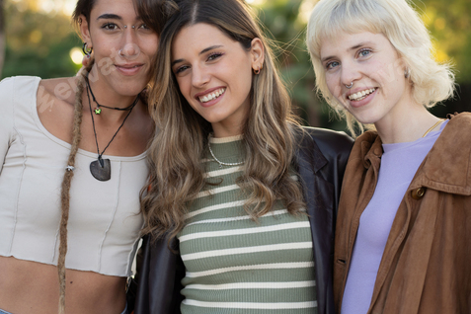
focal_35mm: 68
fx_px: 890
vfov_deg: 20.0
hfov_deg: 29.7
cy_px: 121
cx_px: 229
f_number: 2.5
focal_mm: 55
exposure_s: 1/250
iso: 100
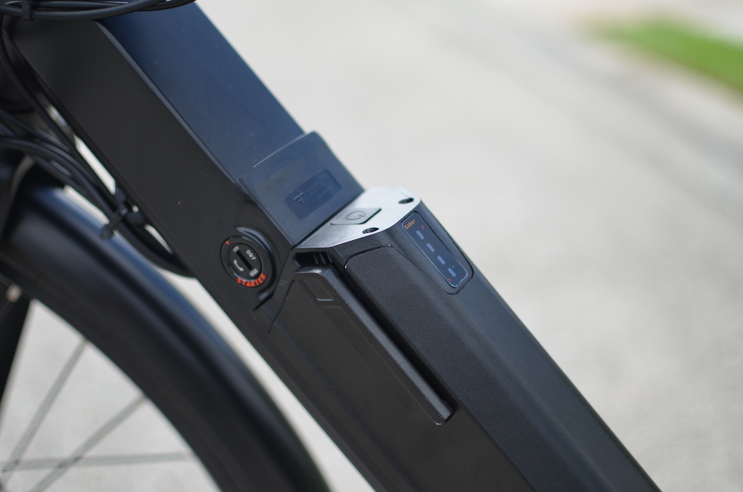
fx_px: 1081
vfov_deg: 25.6
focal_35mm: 52
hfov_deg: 37.9
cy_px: 246
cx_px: 372
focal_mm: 35
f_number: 1.8
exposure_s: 1/1250
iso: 100
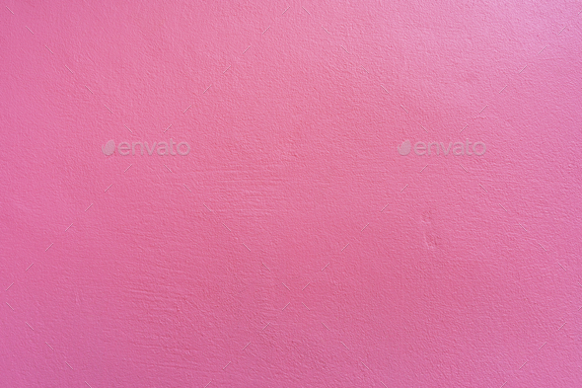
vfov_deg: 31.9
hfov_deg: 46.4
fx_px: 679
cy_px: 194
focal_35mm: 42
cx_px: 291
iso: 200
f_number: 8
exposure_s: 1/100
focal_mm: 42
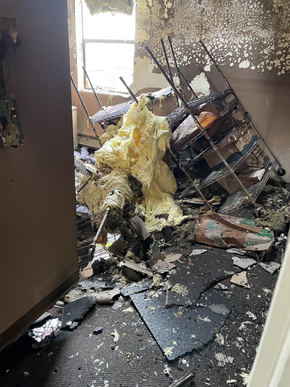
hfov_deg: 53.1
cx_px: 145
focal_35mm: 26
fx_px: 290
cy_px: 194
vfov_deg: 67.3
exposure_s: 1/40
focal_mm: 4.2
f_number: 1.6
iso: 500
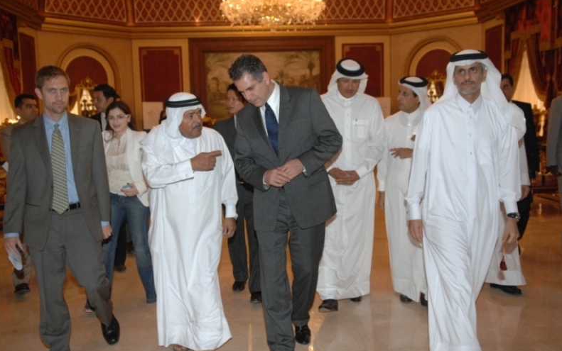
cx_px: 279
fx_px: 544
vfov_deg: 35.8
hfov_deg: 54.6
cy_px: 170
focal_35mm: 36
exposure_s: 1/250
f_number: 2.8
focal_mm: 23
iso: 800
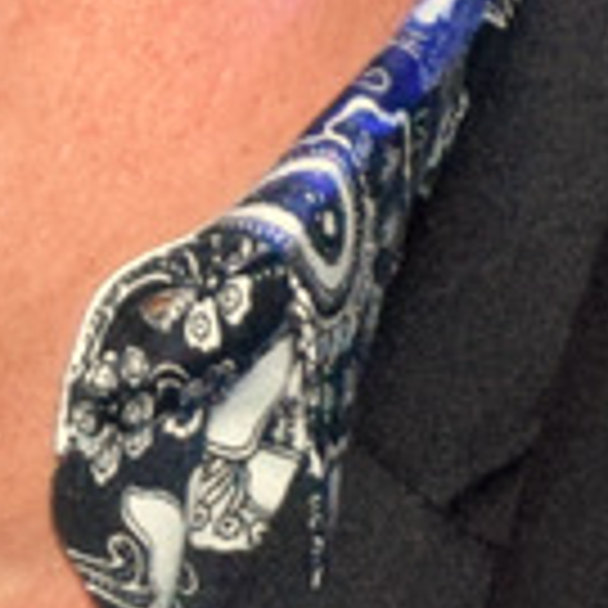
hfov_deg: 1.1
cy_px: 599
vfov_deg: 1.1
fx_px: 31537
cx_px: -676
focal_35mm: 1587
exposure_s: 1/60
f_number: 5.6
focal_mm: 105
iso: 3200
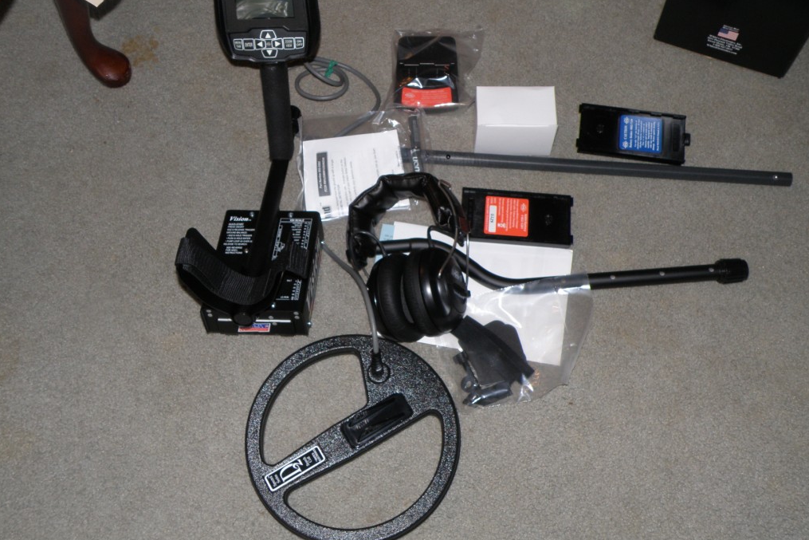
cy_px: 239
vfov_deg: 31.2
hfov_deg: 45.4
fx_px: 966
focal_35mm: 43
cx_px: 405
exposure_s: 1/40
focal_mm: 7.32
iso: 100
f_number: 3.3
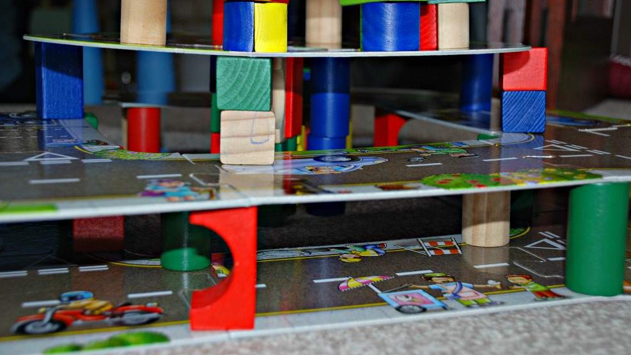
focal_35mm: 51
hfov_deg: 40.6
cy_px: 150
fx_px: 853
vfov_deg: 23.5
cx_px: 315
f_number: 4.2
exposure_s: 1/60
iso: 200
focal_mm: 32
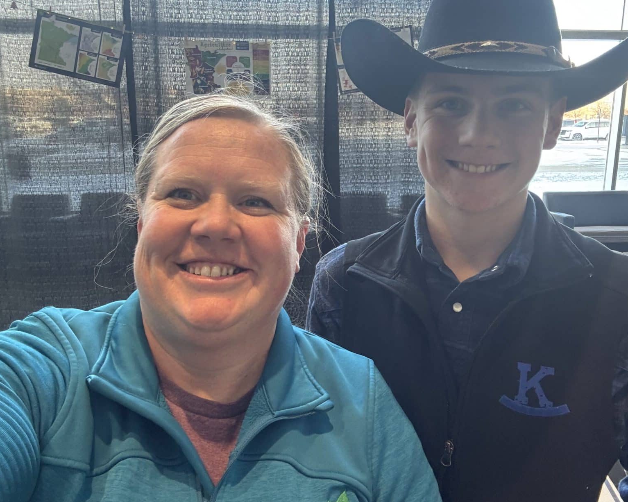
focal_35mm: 30
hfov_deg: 58.7
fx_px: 558
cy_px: 229
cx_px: 332
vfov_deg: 48.4
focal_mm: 2.69
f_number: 1.9
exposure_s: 1/60
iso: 160
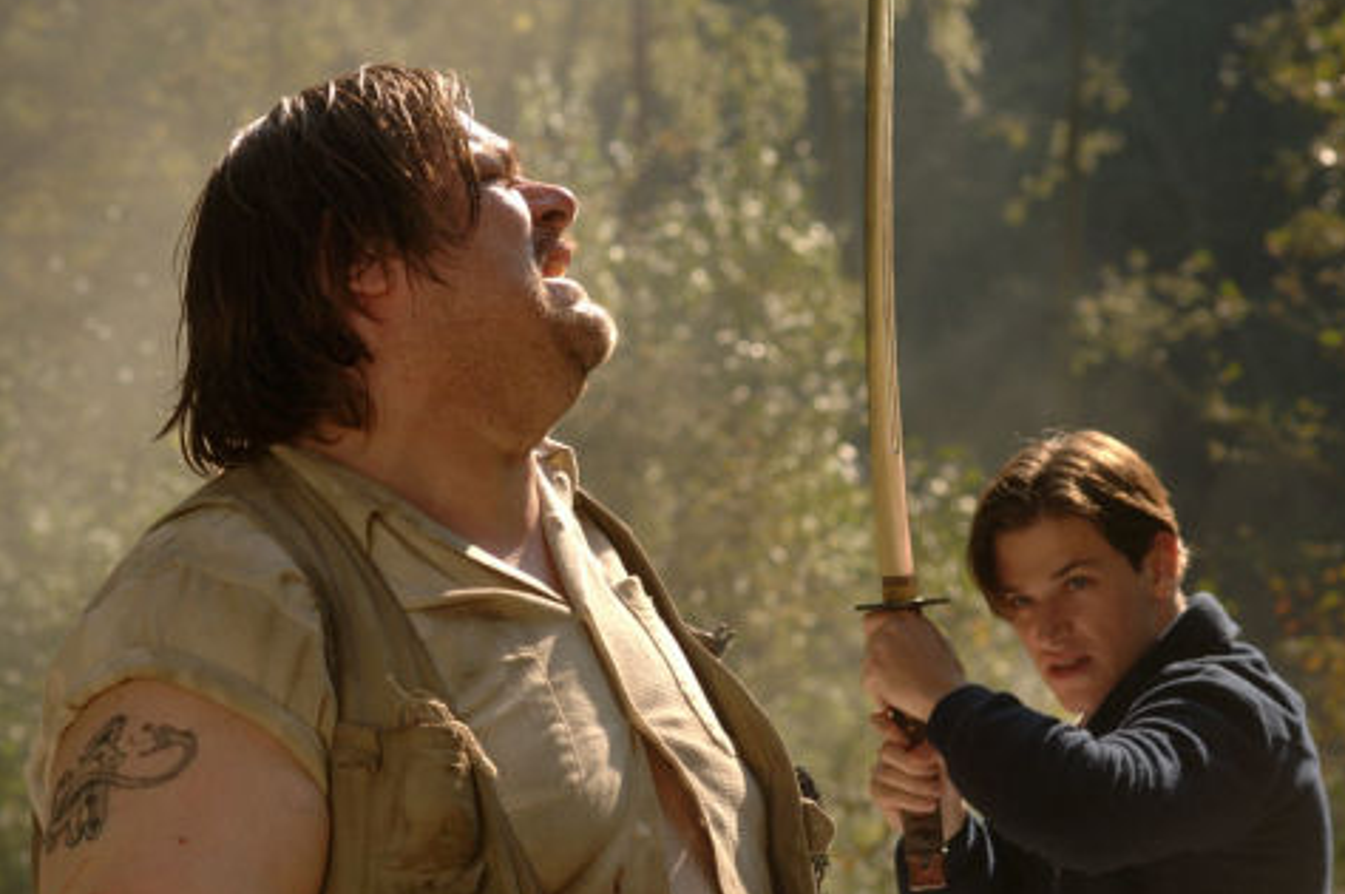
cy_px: 448
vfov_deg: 10.2
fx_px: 5021
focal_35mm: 135
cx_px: 684
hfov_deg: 15.3
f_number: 7.1
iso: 250
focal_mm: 85
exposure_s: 1/500
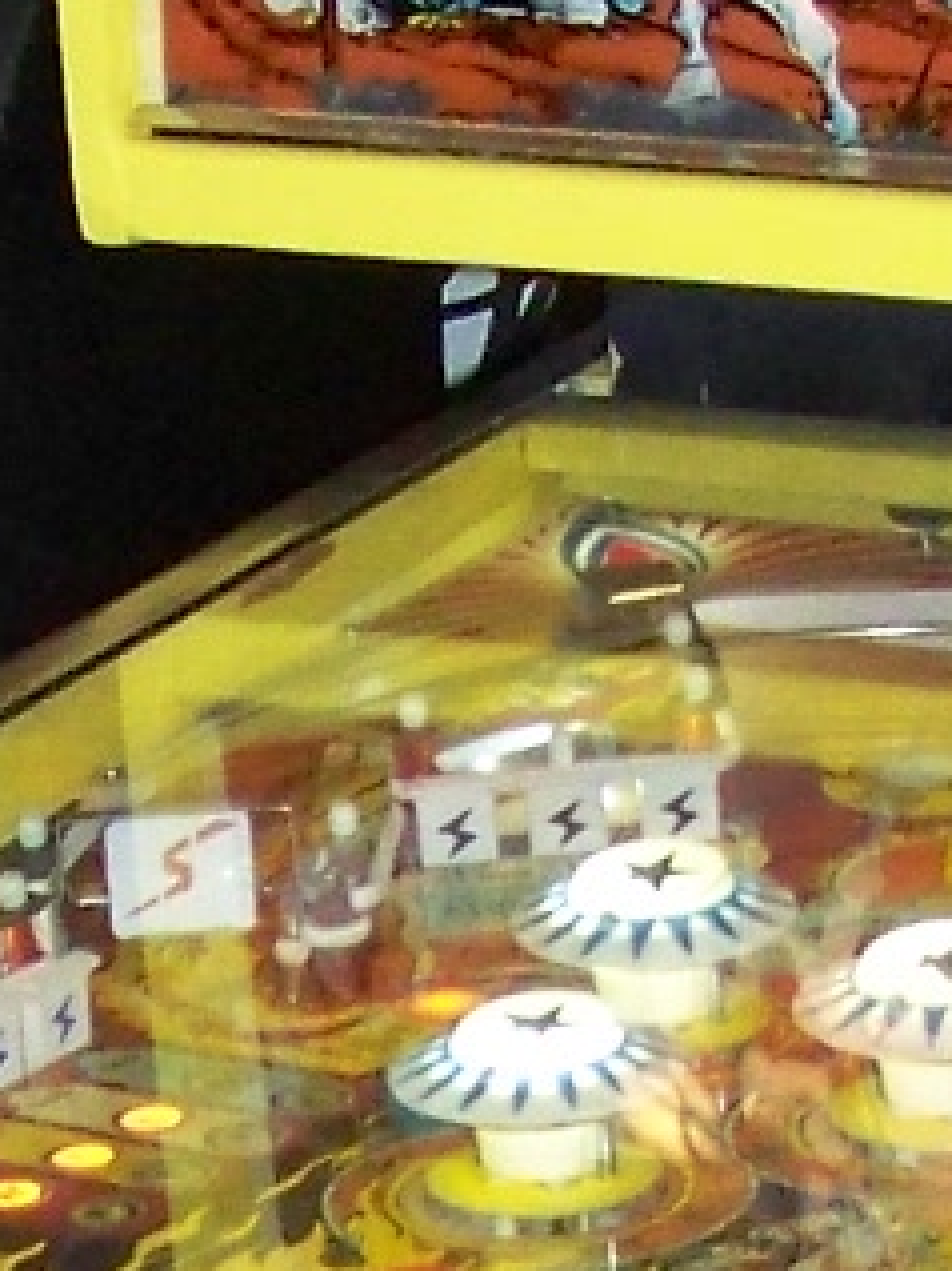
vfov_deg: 8.4
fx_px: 8519
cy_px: 1607
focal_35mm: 232
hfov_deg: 6.4
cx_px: 348
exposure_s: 1/30
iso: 200
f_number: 2.8
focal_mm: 5.85
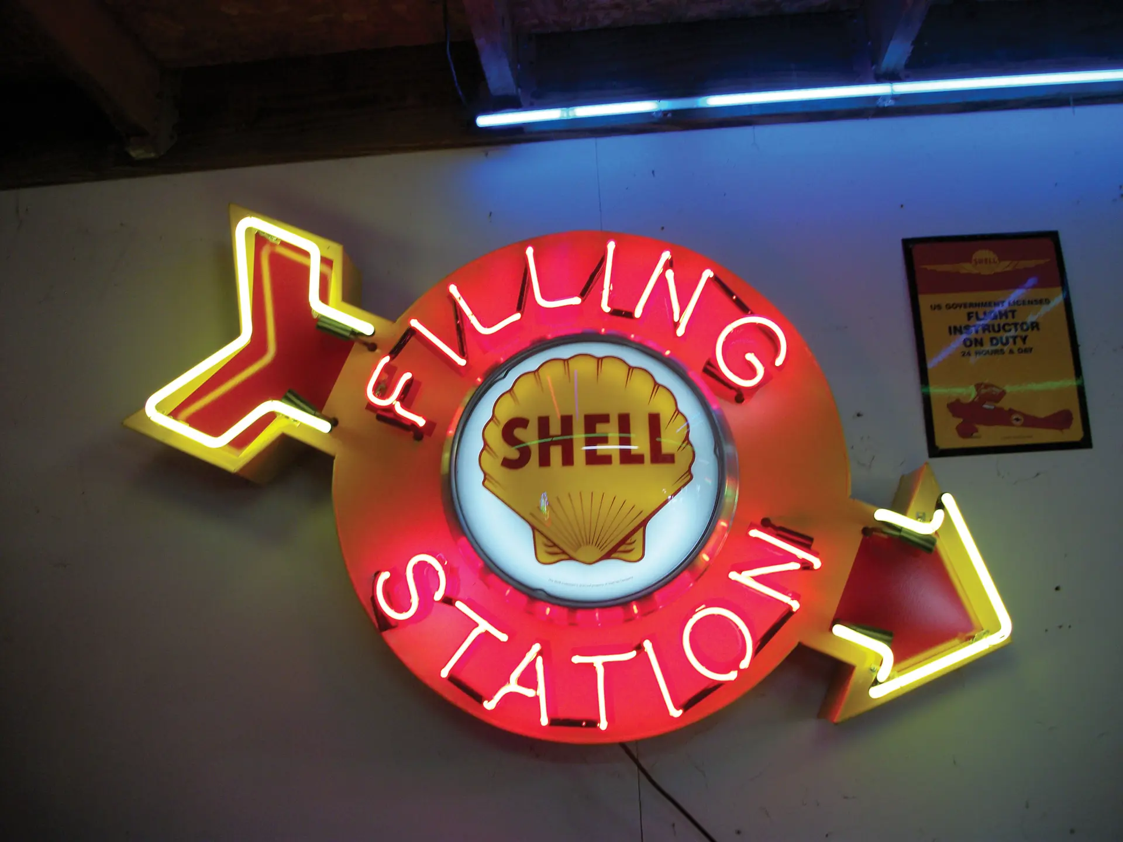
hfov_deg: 56.8
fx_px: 1038
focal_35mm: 32
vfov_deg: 44.2
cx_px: 562
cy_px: 421
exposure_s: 1/40
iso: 80
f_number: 2.9
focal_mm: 5.7
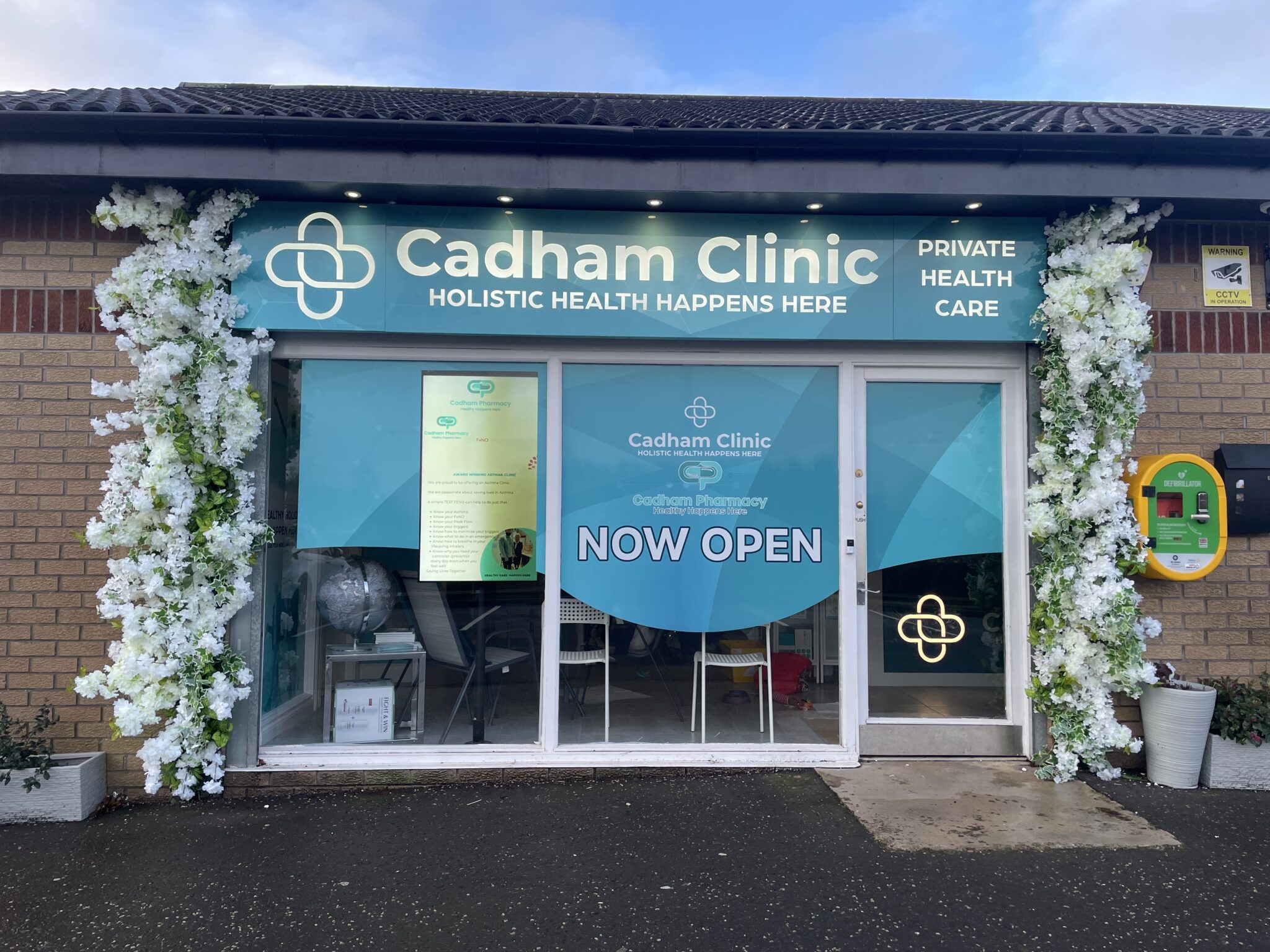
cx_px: 635
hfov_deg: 67.3
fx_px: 954
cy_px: 476
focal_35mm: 26
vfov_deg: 53.1
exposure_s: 1/418
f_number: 1.6
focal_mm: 4.2
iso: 32
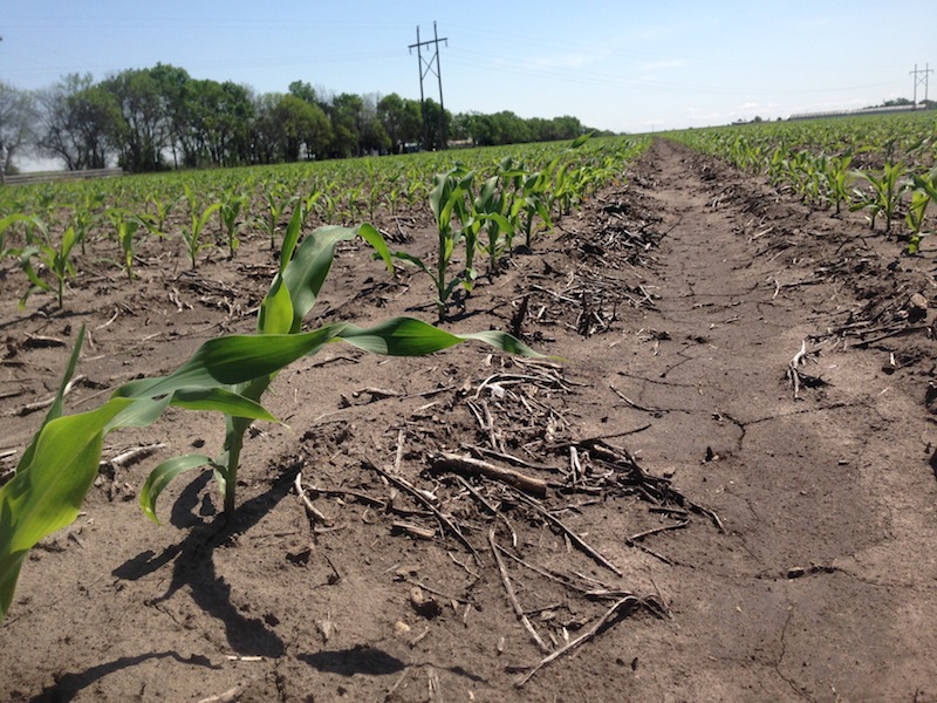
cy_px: 352
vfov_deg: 42.9
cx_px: 468
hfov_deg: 55.4
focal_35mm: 33
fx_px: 893
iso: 50
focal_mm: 4.12
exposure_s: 1/1869
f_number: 2.4
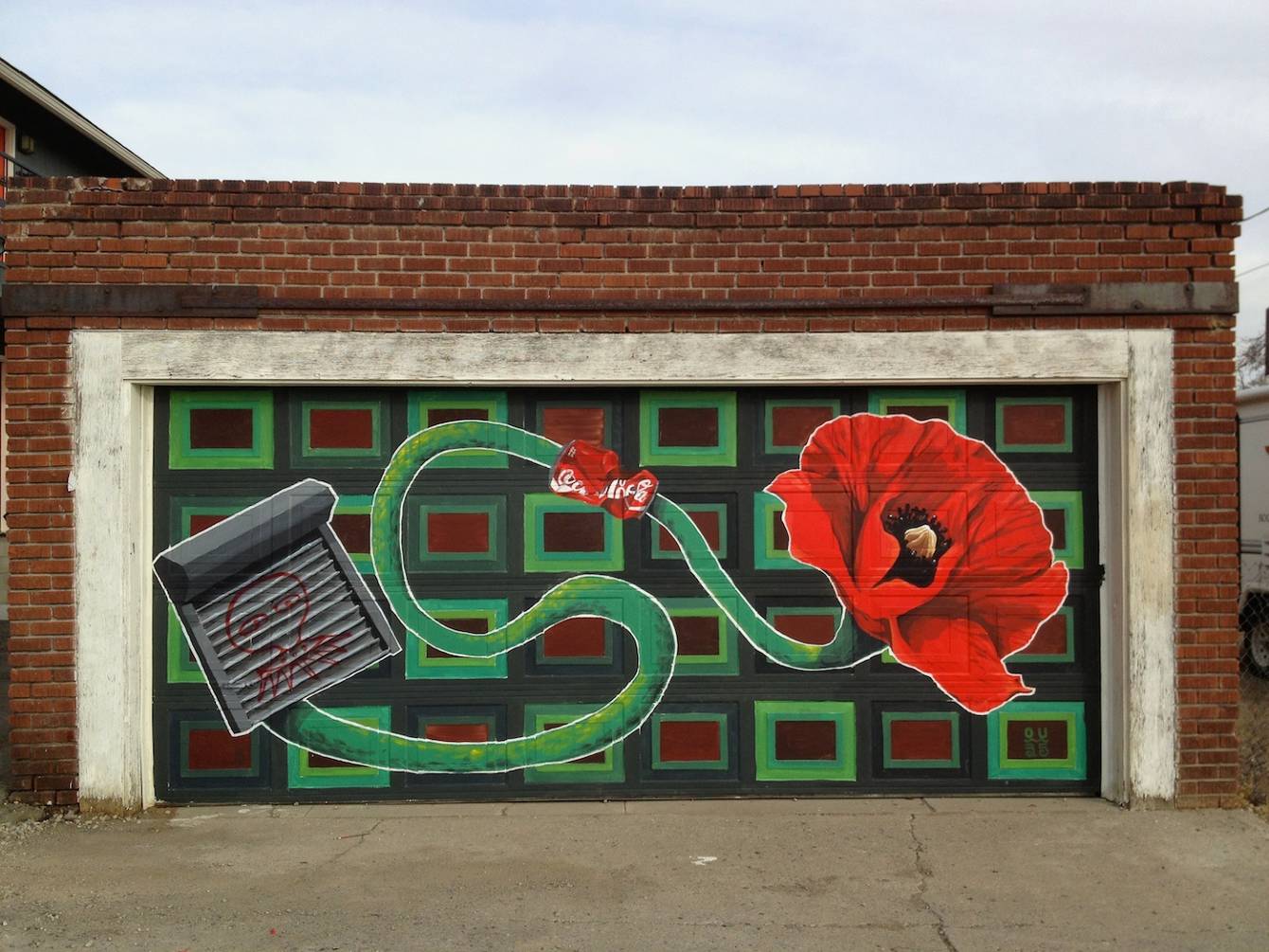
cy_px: 476
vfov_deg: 40.7
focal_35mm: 35
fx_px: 1283
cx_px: 634
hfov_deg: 52.6
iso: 50
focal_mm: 4.28
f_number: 2.4
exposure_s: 1/935
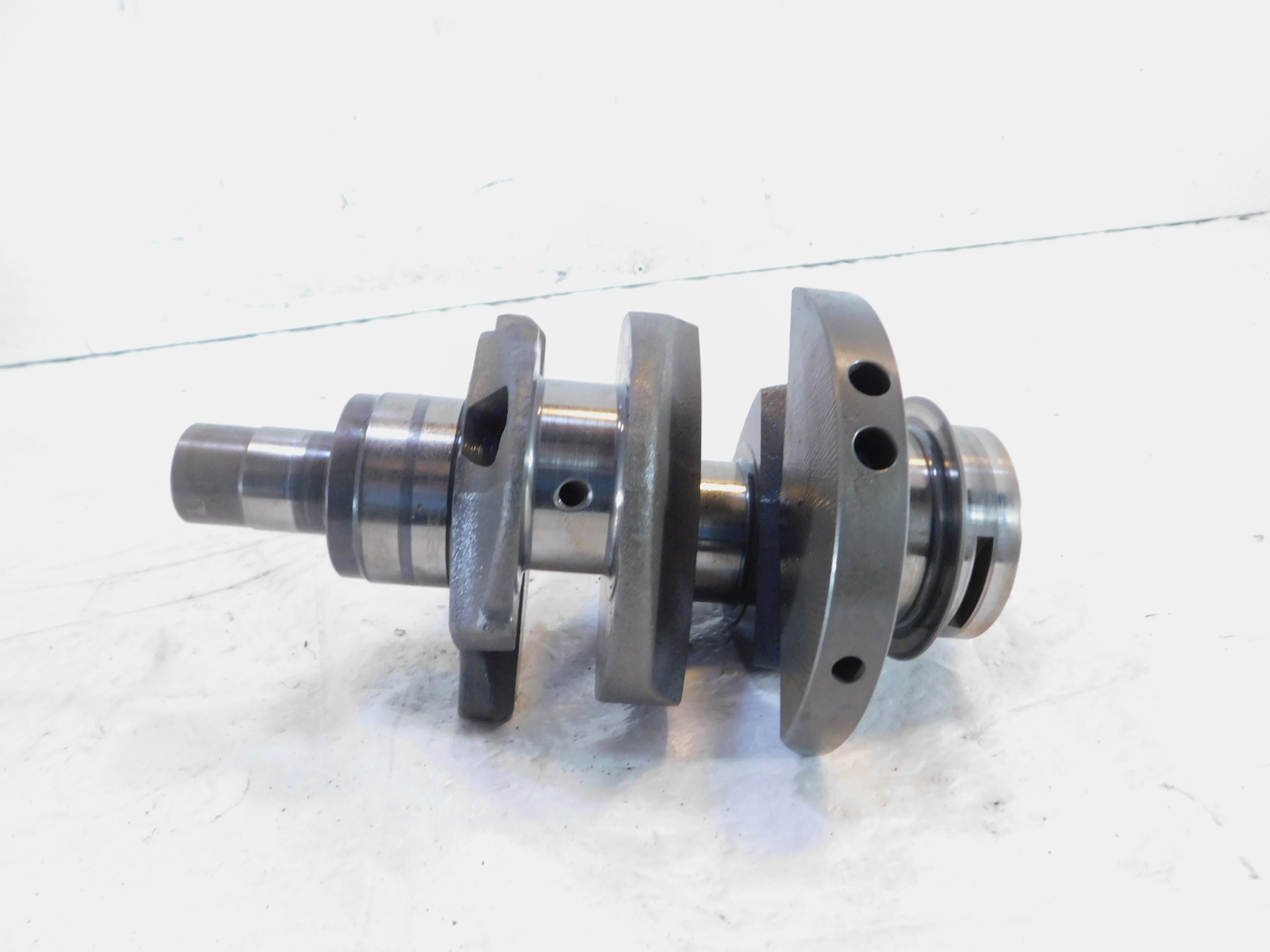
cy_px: 476
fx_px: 844
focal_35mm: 23
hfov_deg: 73.9
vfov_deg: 58.9
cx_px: 635
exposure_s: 1/30
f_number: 3
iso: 400
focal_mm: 4
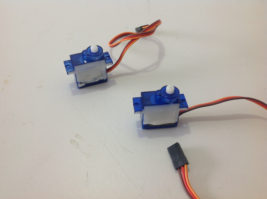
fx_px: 270
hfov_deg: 52.7
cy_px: 100
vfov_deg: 40.6
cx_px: 134
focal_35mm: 35
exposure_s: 1/40
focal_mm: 4.28
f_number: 2.4
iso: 64
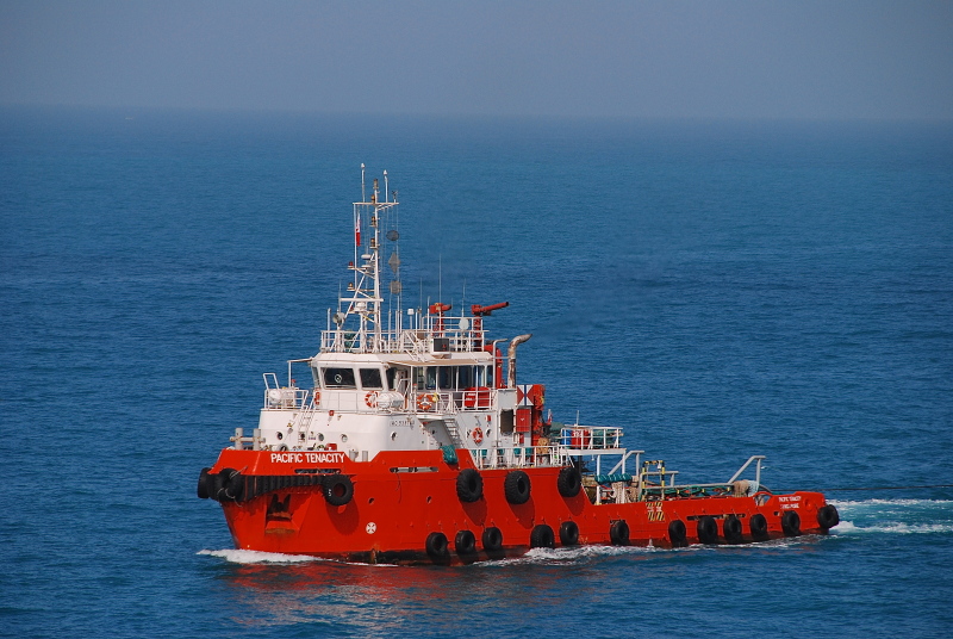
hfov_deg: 6.9
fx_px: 7953
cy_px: 320
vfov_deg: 4.6
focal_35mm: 300
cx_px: 476
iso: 200
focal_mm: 200
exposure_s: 1/800
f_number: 8
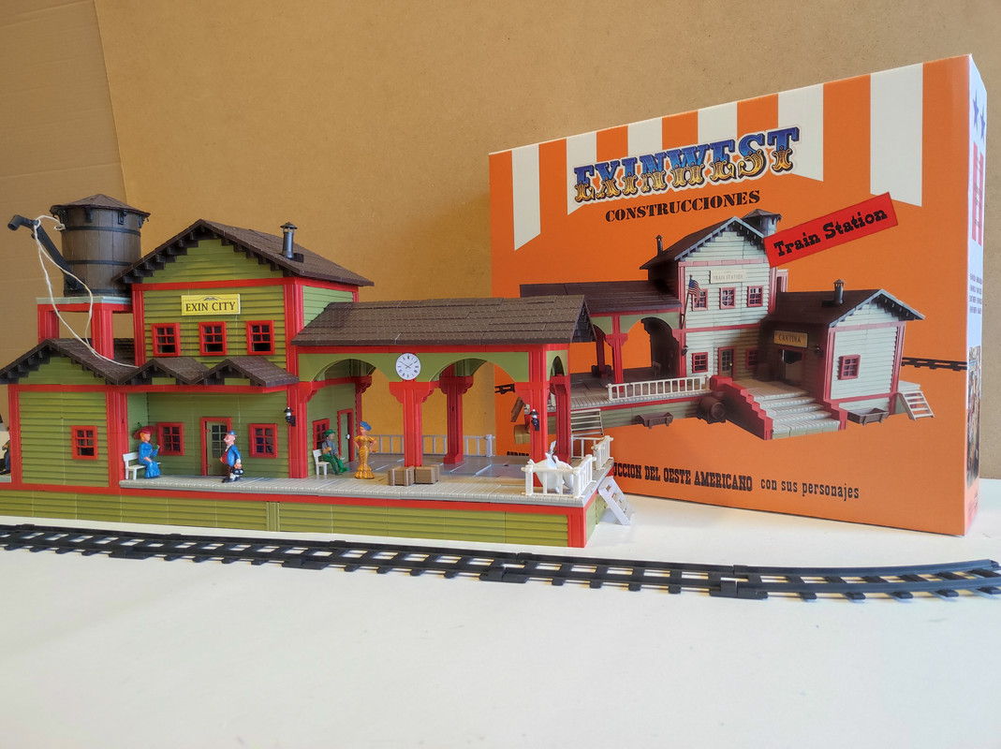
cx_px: 500
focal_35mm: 25
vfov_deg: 54.8
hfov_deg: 69.4
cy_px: 374
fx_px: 722
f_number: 1.79
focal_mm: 4.7
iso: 868
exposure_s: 1/33
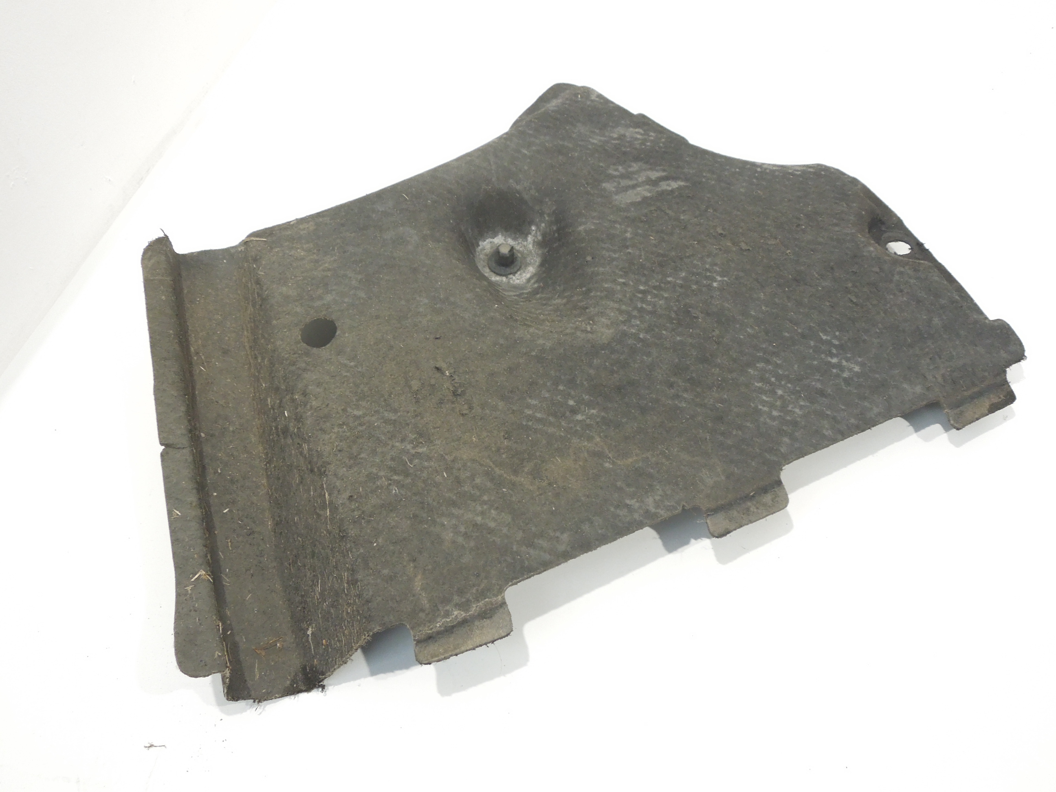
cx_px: 528
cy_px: 396
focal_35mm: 31
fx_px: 946
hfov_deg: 58.4
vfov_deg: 45.4
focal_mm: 5.6
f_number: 3.6
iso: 400
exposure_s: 1/25
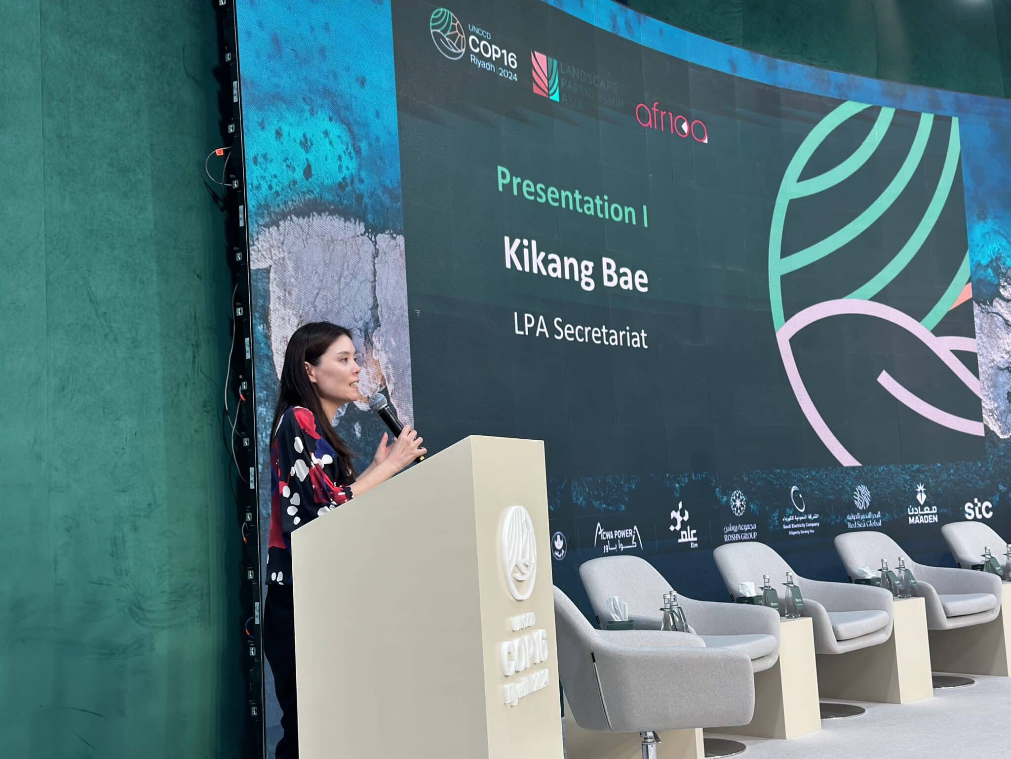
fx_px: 1402
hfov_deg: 39.7
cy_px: 380
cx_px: 506
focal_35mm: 48
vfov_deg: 30.3
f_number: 1.78
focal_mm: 6.86
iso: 100
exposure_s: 1/166
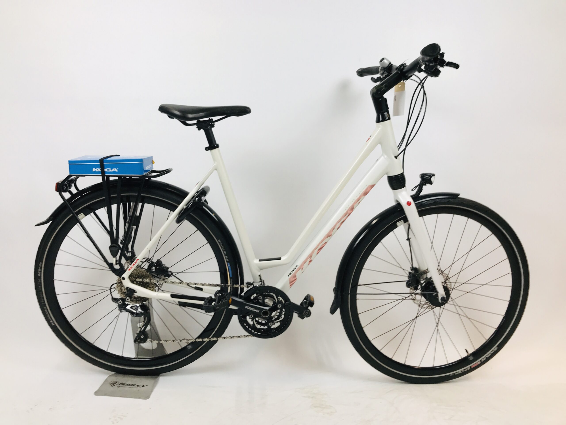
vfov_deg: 49.7
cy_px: 212
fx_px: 458
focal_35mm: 28
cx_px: 283
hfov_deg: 63.4
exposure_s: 1/50
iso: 32
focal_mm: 3.99
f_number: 1.8
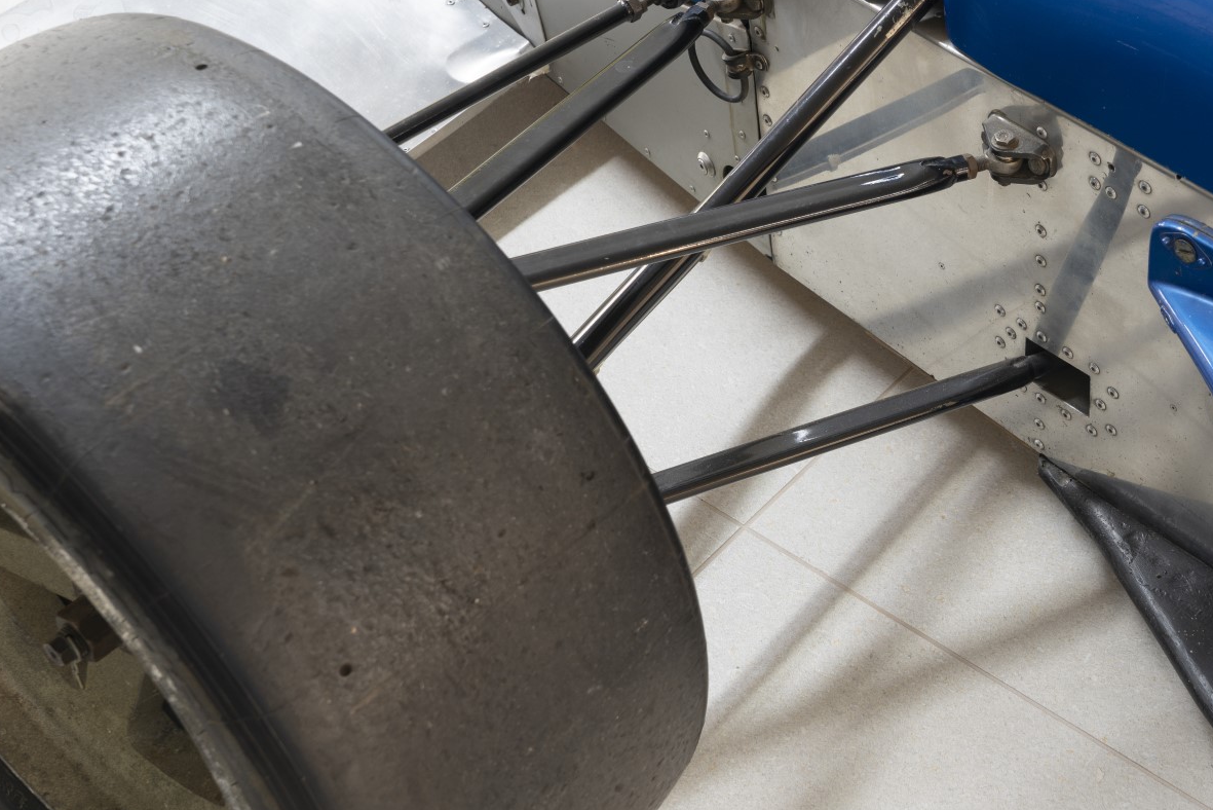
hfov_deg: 29.7
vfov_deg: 20.6
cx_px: 999
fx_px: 2224
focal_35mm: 66
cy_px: 271
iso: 100
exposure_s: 2.5
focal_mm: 39
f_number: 8
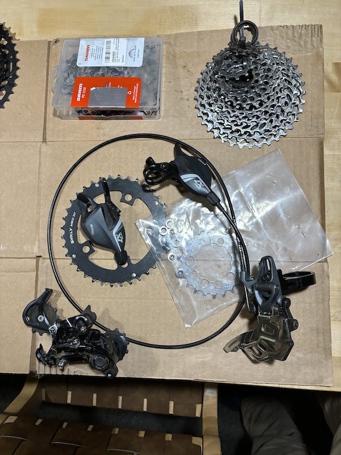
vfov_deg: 67.3
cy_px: 228
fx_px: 341
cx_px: 170
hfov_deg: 53.1
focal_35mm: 26
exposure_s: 1/60
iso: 320
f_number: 1.6
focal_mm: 5.96
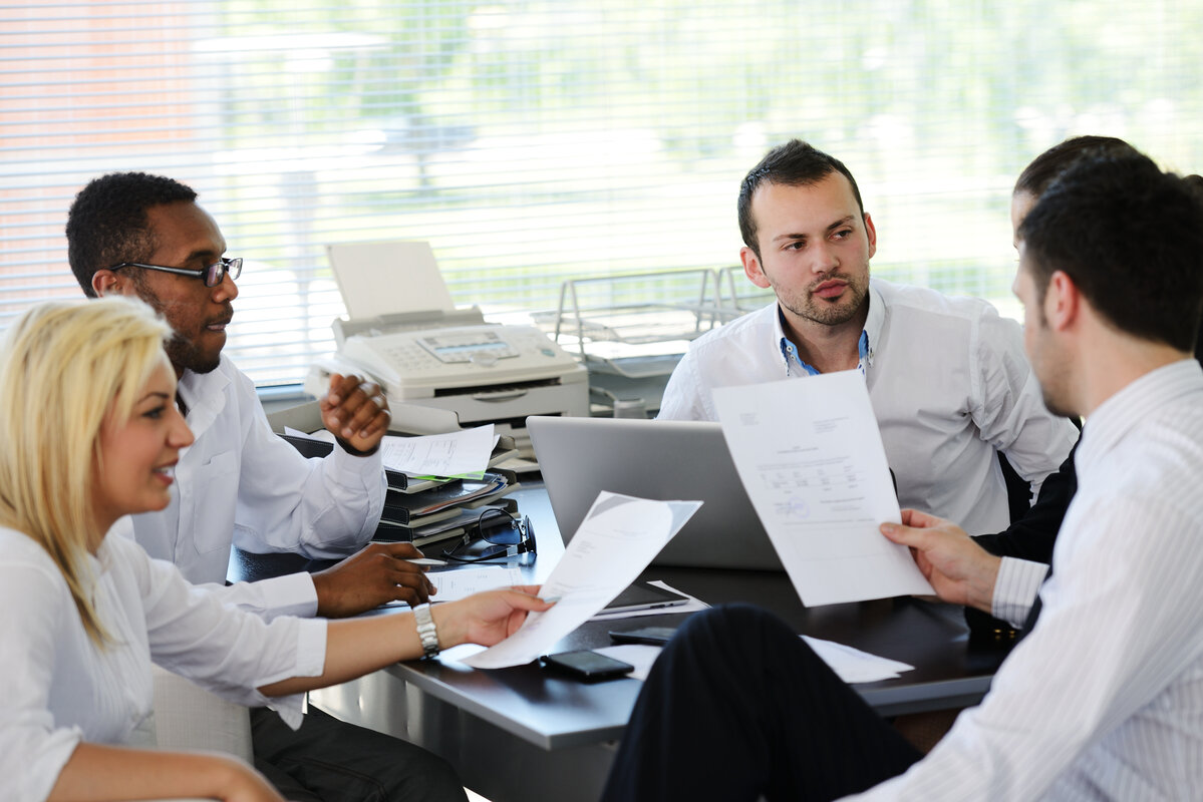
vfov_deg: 12.5
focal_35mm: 110
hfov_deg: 18.6
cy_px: 401
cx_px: 602
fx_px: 3676
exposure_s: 1/160
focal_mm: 110
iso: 200
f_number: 3.5
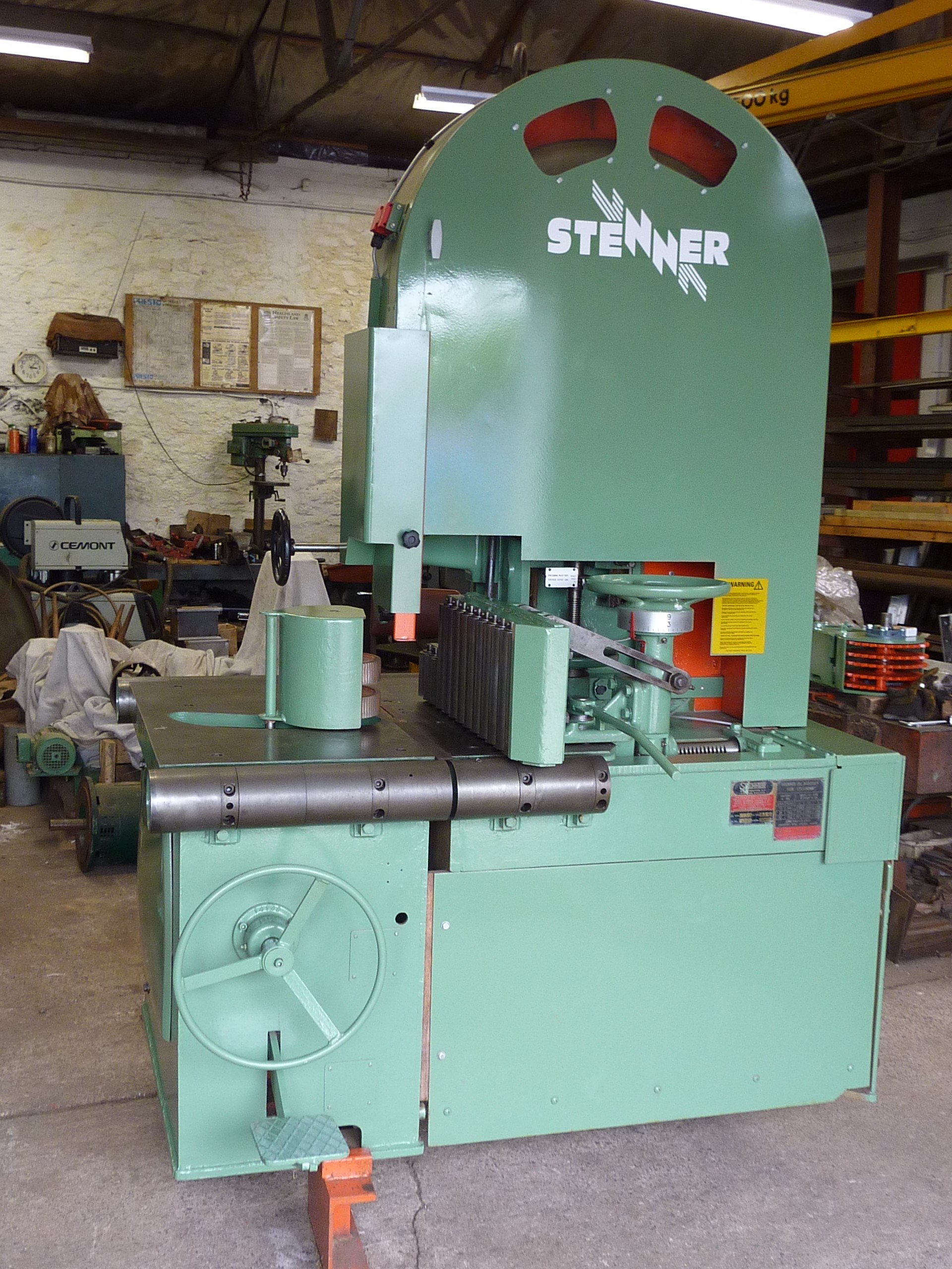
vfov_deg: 49.0
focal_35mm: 38
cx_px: 476
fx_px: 1393
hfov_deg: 37.7
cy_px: 634
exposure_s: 1/30
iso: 125
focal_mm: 4.4
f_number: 3.3
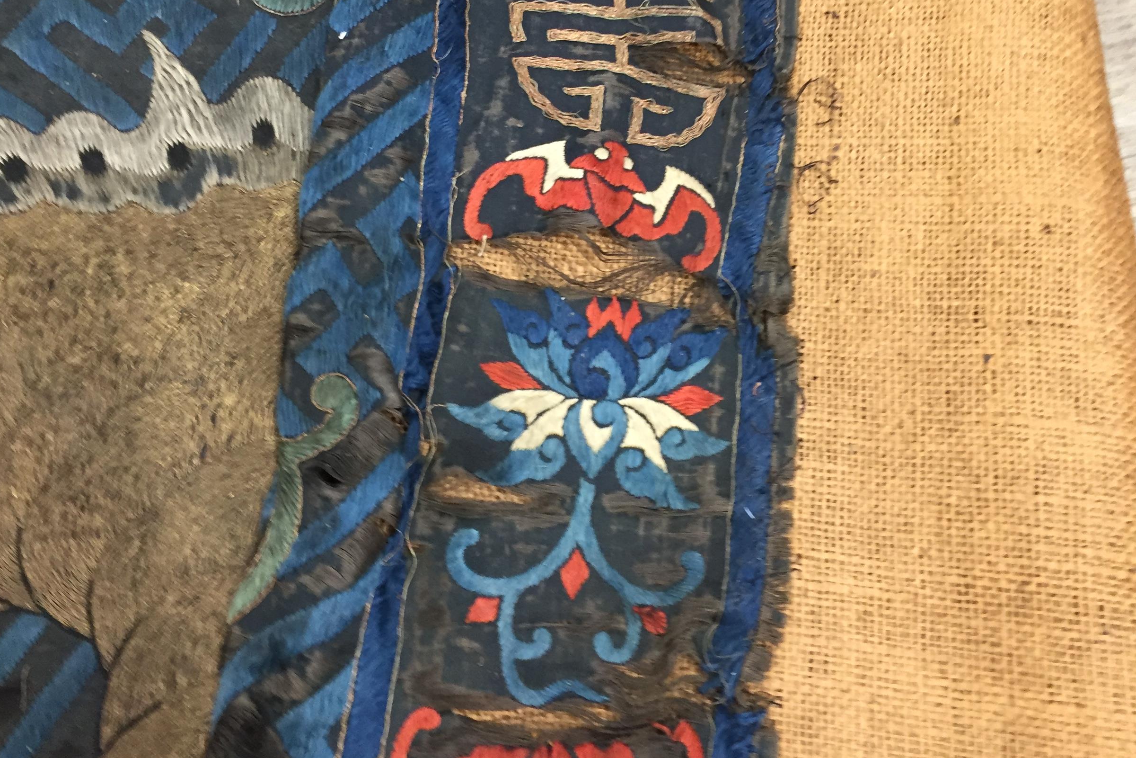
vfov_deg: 32.3
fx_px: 1294
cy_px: 232
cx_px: 561
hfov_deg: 47.4
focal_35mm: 41
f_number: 2.2
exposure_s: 1/33
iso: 200
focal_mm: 4.15
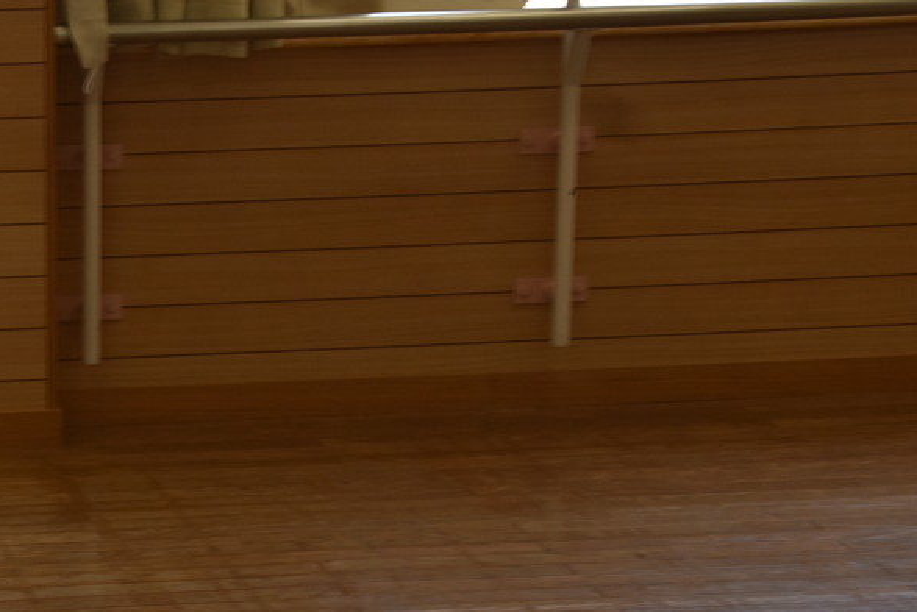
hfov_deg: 15.0
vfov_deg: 10.2
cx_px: 31
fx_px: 3440
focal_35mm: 135
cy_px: 436
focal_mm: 44
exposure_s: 1/250
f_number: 5.6
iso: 360
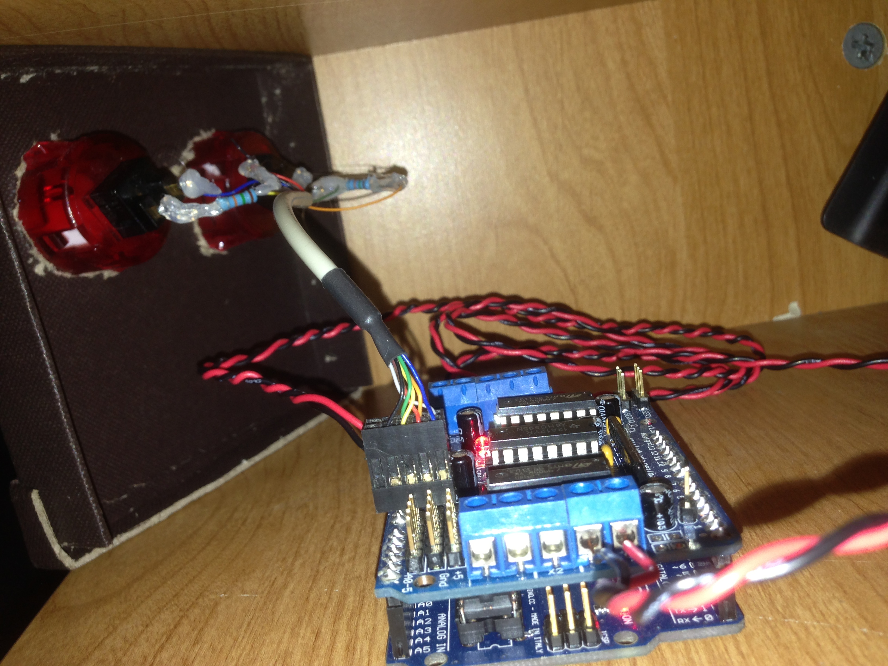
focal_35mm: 33
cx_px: 444
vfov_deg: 42.9
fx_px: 847
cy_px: 333
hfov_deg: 55.4
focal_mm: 4.13
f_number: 2.4
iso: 50
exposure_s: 1/33
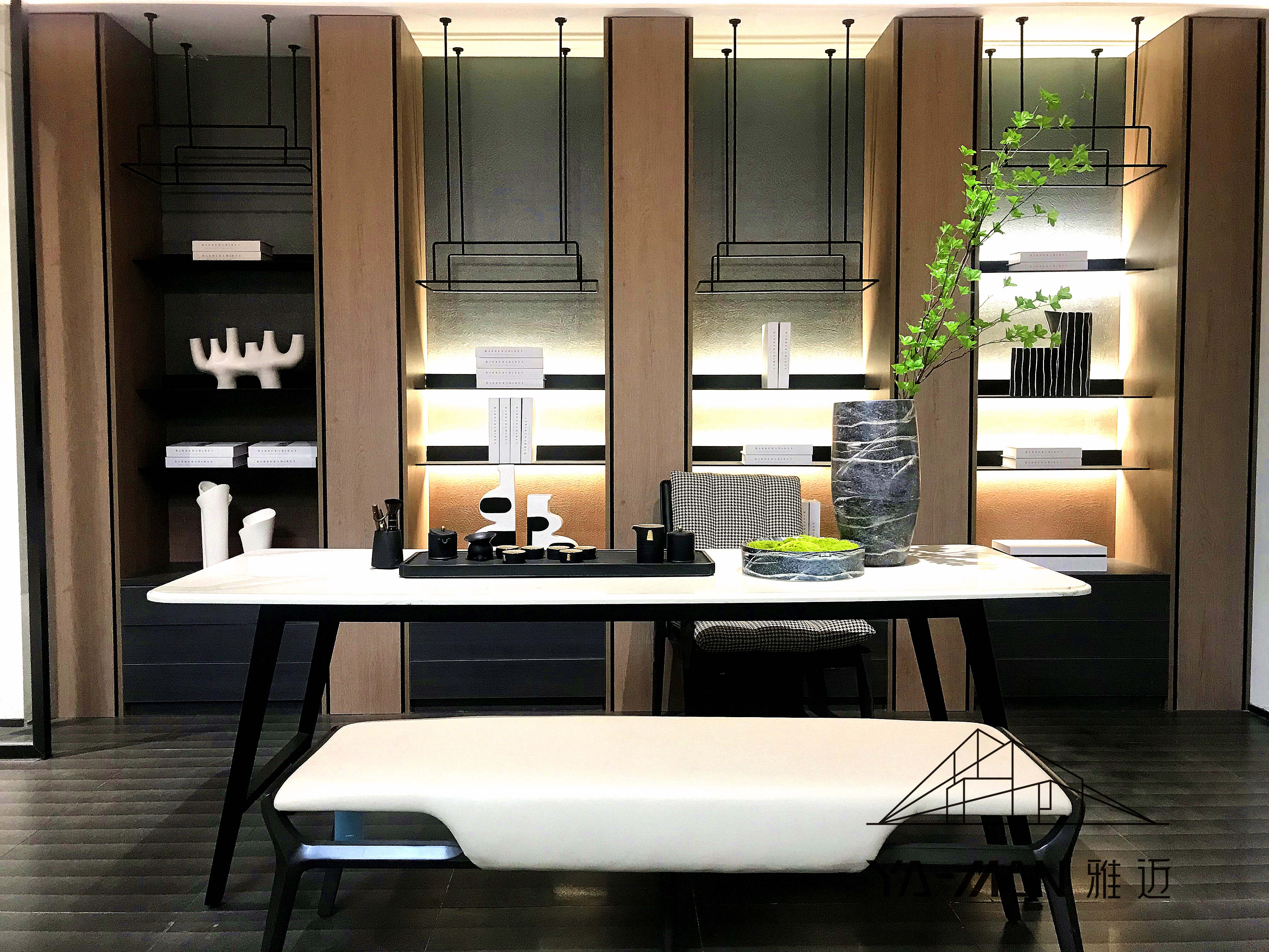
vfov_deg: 49.7
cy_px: 476
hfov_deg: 63.4
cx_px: 634
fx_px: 1026
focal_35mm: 28
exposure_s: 1/17
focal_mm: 3.99
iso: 50
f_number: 1.8
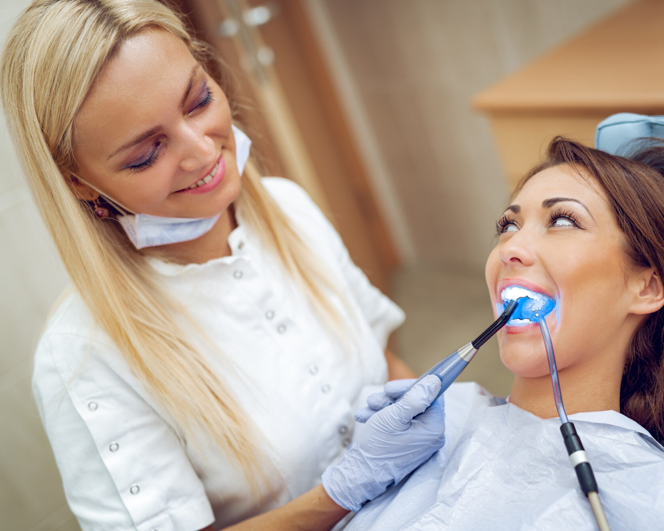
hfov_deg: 33.0
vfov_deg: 26.7
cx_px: 363
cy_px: 266
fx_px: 1120
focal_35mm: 57
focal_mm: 50
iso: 100
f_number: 2
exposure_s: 1/100
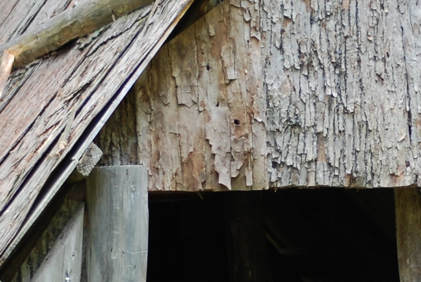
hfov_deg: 9.2
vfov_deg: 6.1
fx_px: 2624
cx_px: 329
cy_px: 249
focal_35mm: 224
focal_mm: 35
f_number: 3.5
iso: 200
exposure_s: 1/60
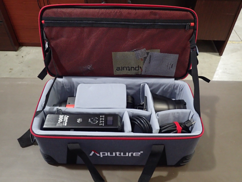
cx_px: 121
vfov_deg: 46.8
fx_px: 210
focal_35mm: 30
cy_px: 91
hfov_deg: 60.0
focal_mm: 5.5
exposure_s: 1/30
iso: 640
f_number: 2.3
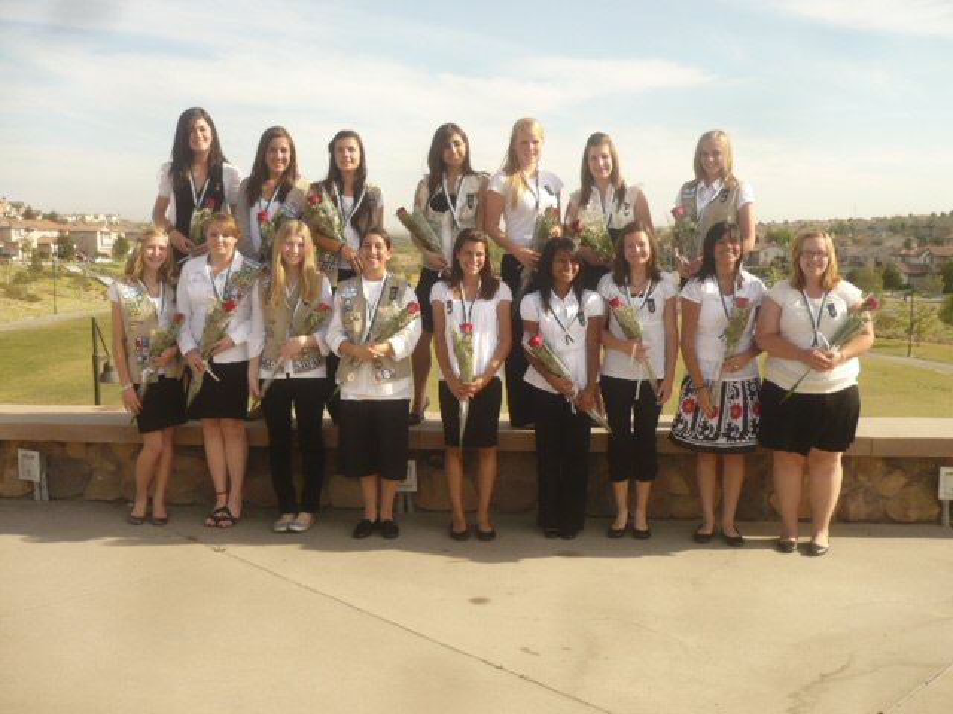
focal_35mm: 36
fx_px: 991
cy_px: 357
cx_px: 476
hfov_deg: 51.4
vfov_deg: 39.7
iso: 100
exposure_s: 1/1000
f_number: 2.8
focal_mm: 5.8
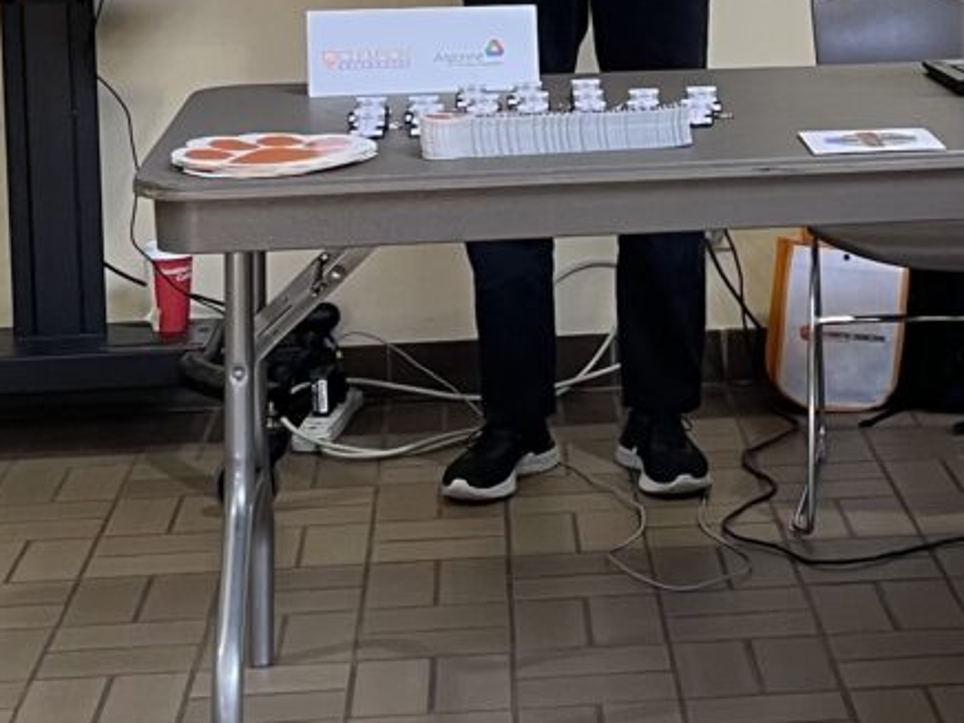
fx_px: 1699
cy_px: 7
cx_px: 769
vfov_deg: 23.1
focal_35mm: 61
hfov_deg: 30.9
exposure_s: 1/60
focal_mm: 5.1
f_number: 1.6
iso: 200
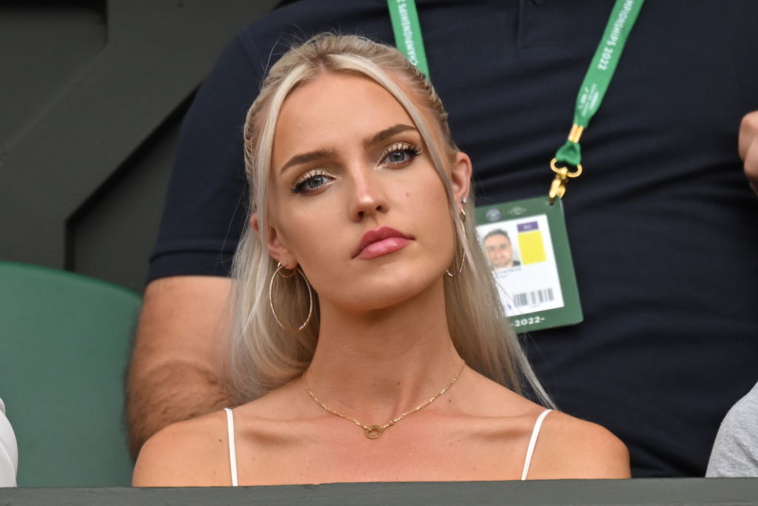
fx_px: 25268
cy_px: 253
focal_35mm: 1200
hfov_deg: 1.7
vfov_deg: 1.1
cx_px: 379
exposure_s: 1/400
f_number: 6.3
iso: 360
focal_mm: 800
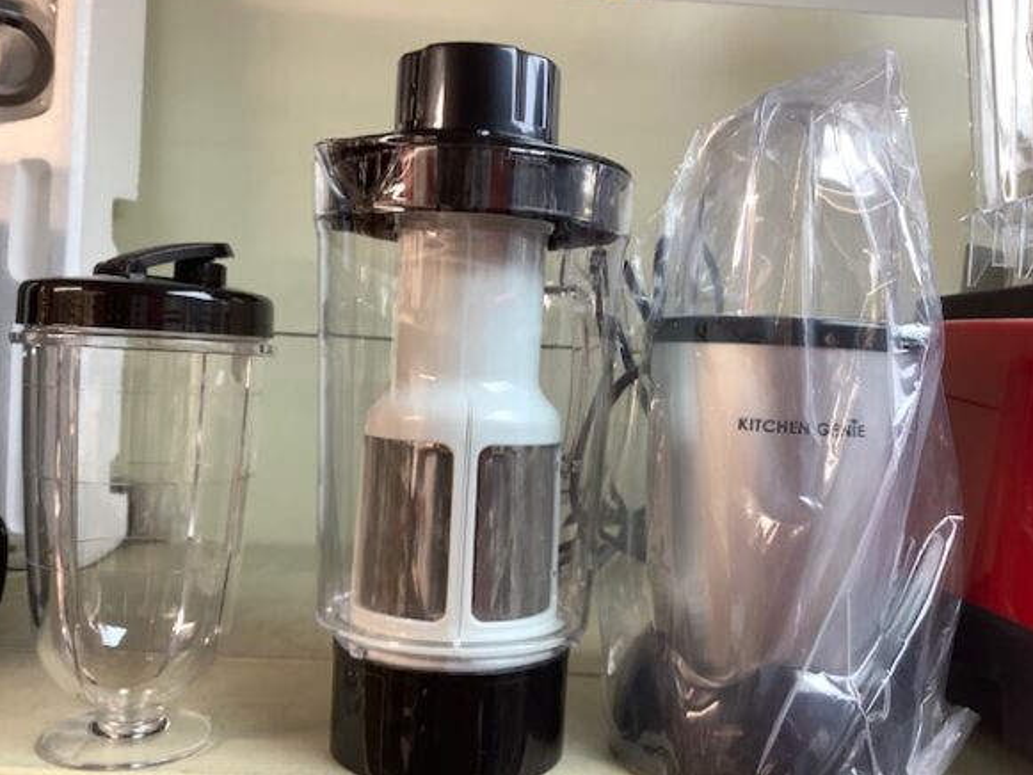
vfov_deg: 44.2
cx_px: 519
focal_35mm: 32
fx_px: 955
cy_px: 380
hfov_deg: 56.8
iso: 64
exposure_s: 1/50
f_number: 2.4
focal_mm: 3.3
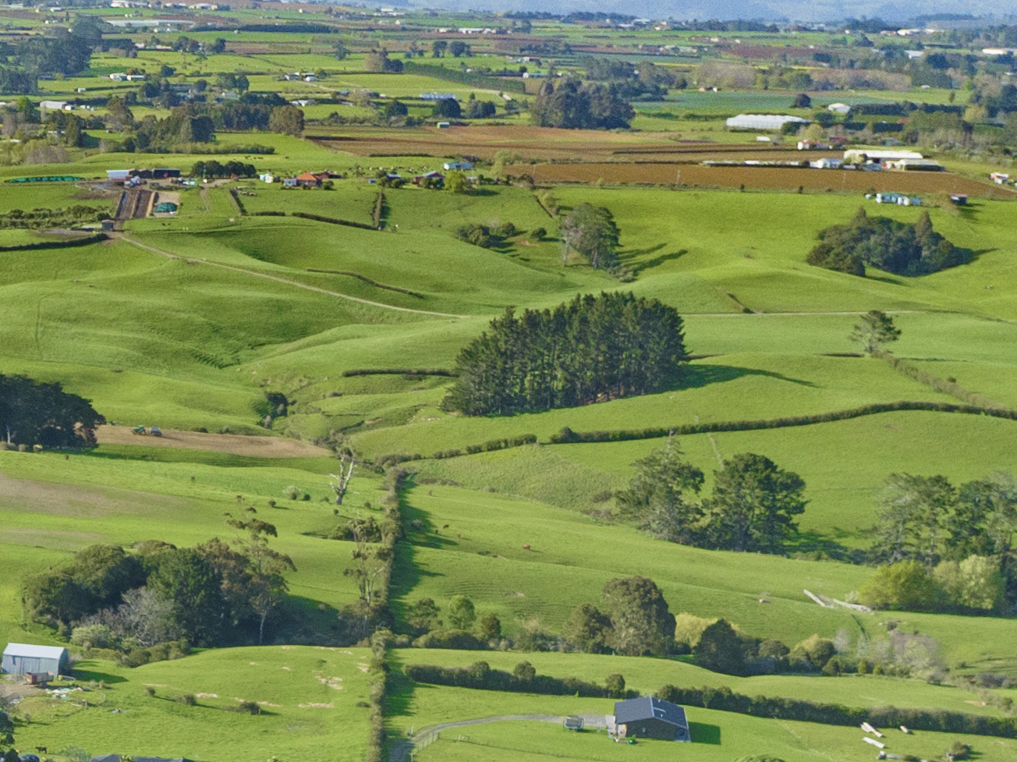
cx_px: -446
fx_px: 2849
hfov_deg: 18.3
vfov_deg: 14.1
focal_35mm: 97
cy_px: 1204
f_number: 2.8
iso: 140
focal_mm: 12.29
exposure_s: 1/1600
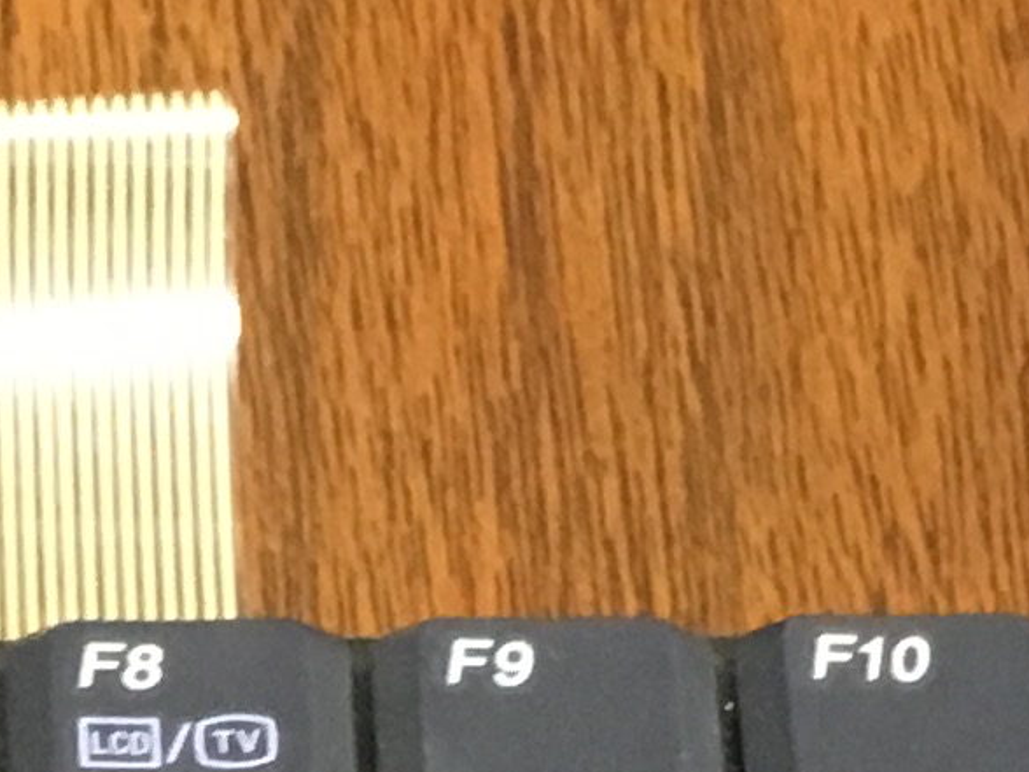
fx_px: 5916
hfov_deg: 9.9
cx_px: 296
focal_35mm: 199
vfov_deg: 7.0
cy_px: 1849
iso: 200
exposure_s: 1/17
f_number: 2.2
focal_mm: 4.15
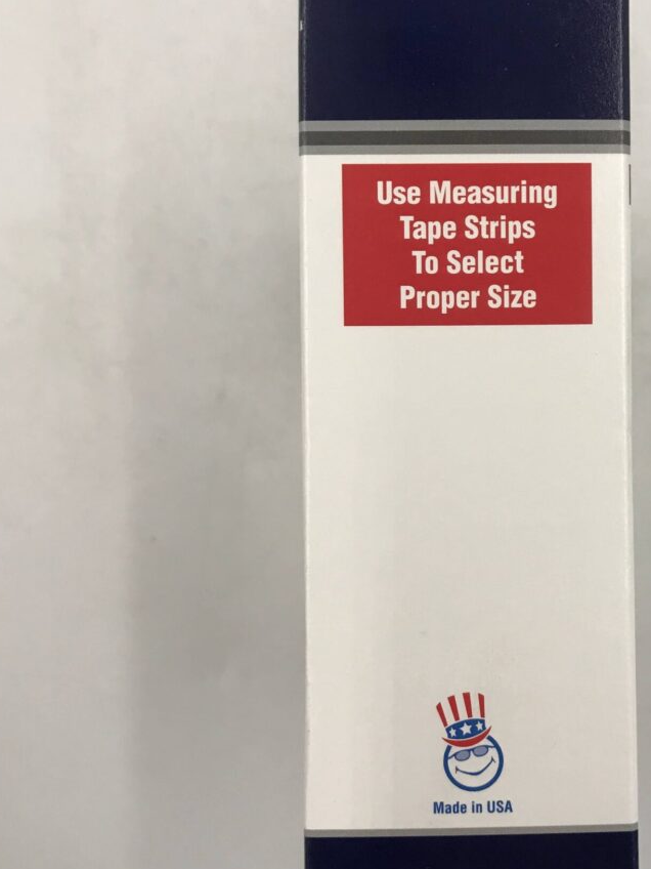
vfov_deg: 42.9
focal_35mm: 44
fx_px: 1103
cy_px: 436
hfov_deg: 32.5
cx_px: 448
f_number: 1.8
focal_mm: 3.99
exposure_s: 1/40
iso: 25
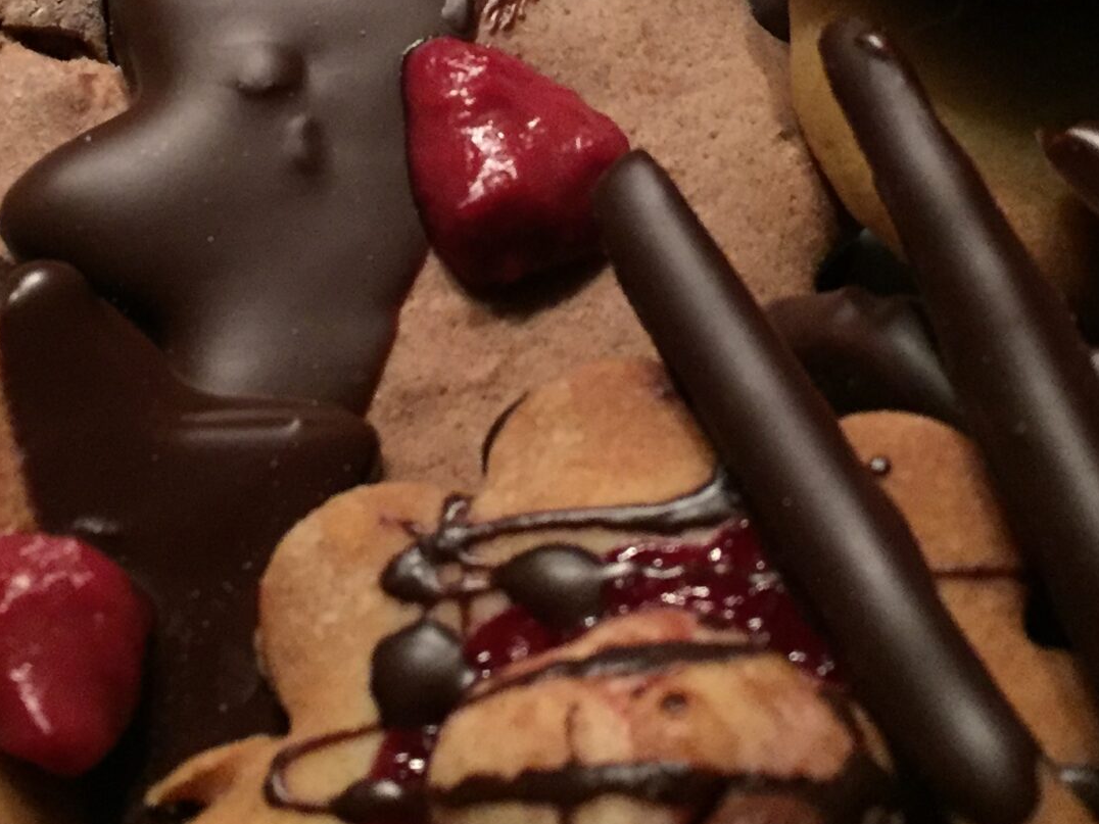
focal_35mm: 69
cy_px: 71
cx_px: 451
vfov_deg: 20.8
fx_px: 2191
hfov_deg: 28.1
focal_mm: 4.15
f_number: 2.2
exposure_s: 1/17
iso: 250
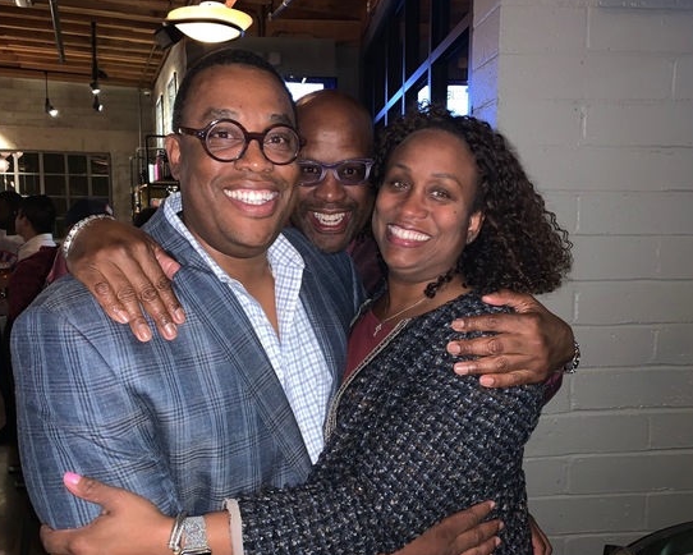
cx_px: 348
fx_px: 574
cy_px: 283
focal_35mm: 28
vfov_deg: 51.6
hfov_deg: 62.2
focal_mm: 4.25
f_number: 1.8
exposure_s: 1/12
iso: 125
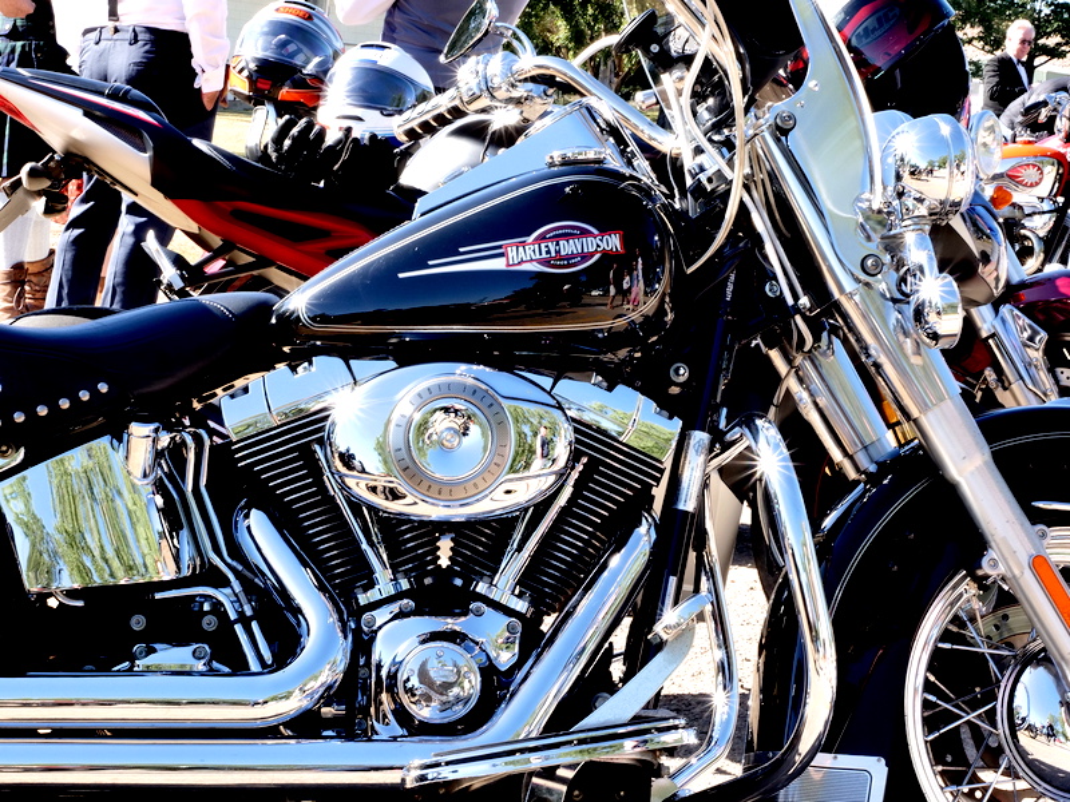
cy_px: 401
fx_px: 2349
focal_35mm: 76
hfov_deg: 25.7
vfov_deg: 19.4
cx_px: 535
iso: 800
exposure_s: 1/30
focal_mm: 38
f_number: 20
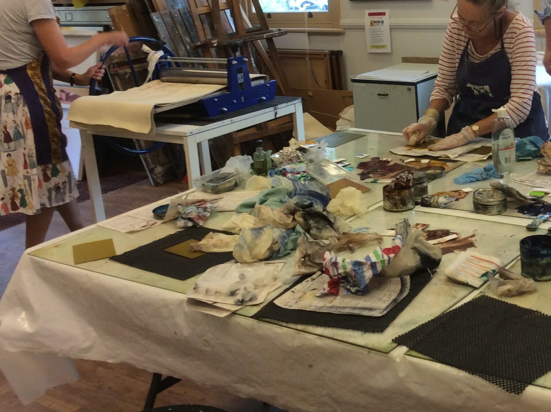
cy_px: 94
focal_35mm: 56
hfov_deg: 33.7
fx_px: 890
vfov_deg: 25.7
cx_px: 415
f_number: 2.4
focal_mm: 3.3
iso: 50
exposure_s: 1/50
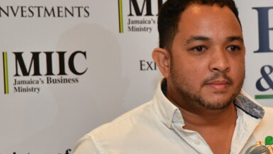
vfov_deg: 5.6
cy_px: 121
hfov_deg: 9.8
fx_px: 1579
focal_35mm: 218
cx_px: 238
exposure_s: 1/125
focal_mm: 105
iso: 4000
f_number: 8
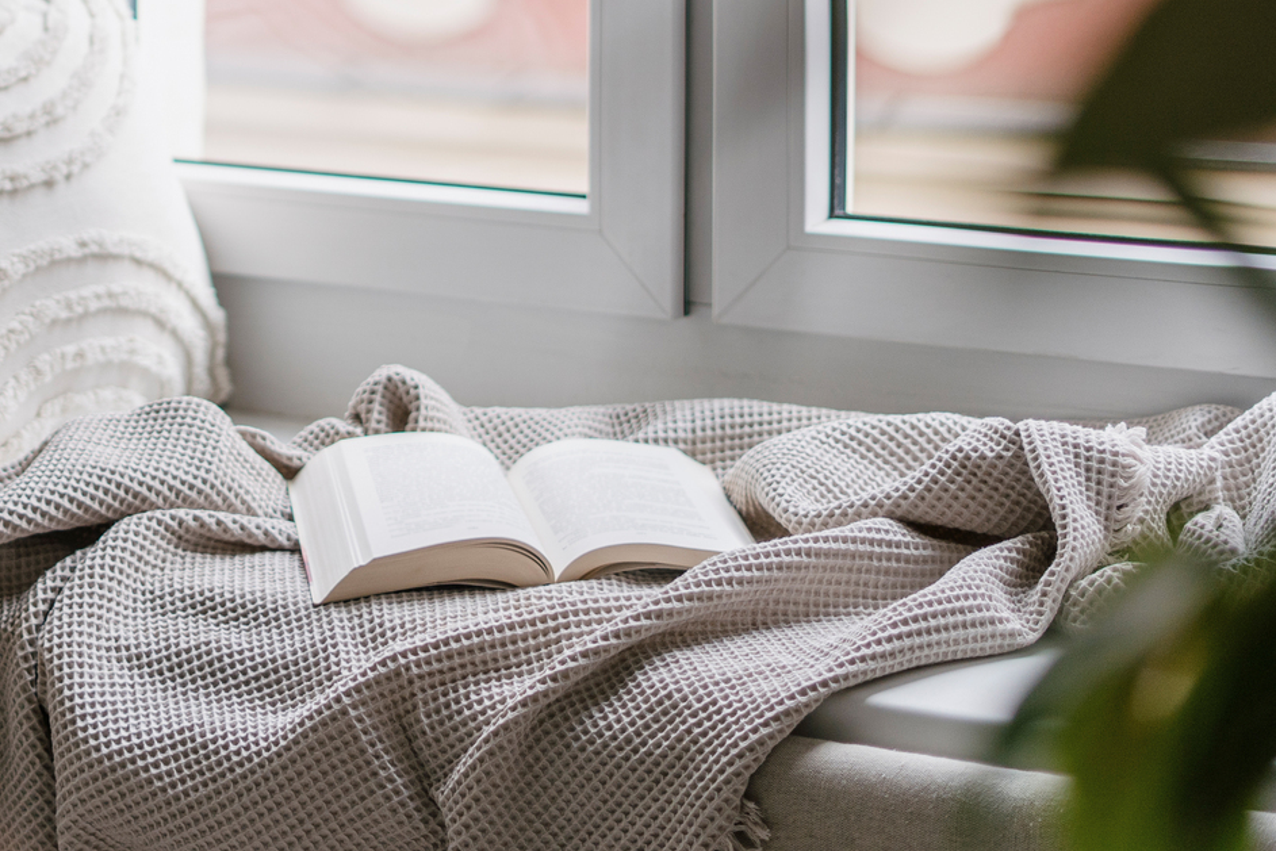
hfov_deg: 18.9
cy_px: -36
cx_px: 115
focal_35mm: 106
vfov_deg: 12.7
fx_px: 3757
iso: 200
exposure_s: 1/250
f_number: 2
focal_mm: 50
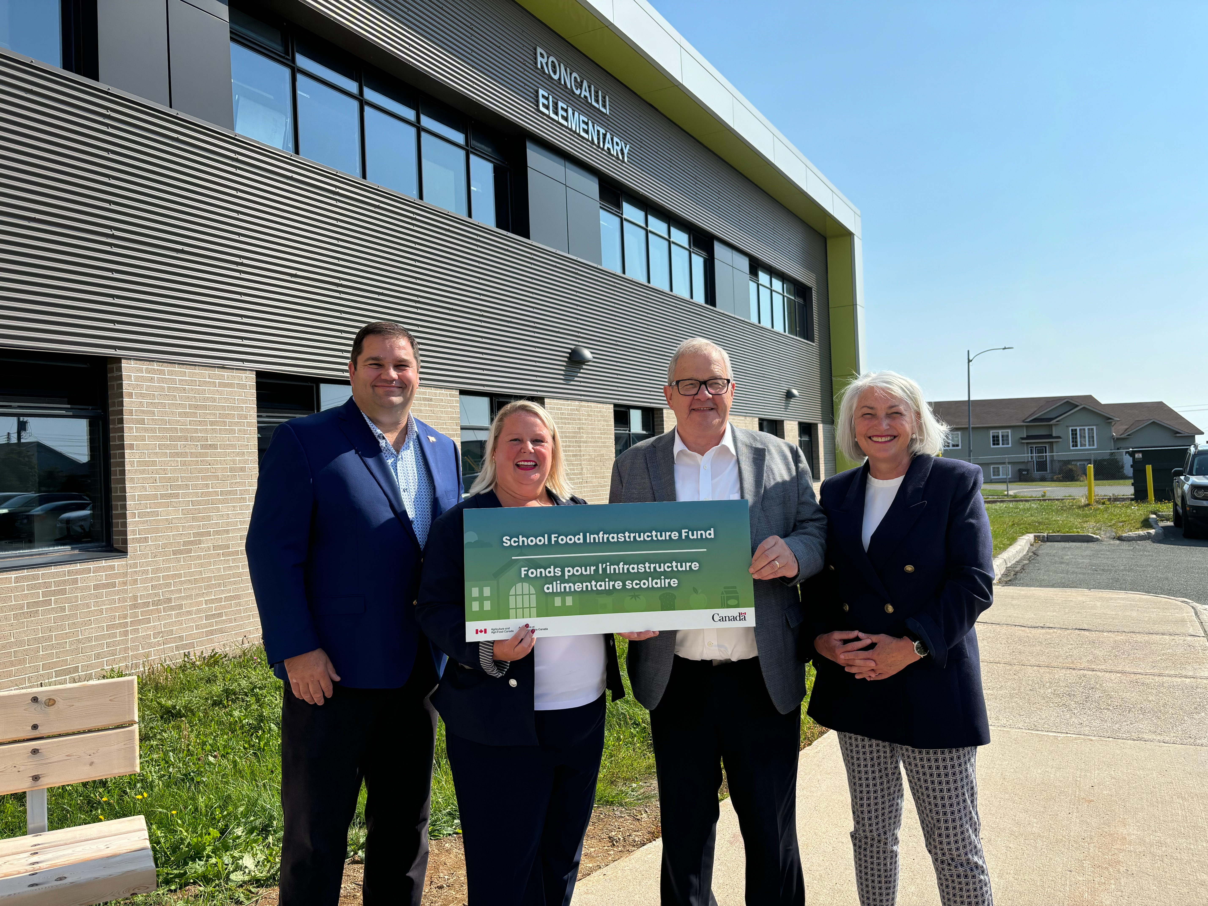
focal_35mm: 26
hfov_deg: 67.3
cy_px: 453
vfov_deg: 53.1
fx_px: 907
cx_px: 604
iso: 50
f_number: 1.6
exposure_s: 1/3311
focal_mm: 5.96
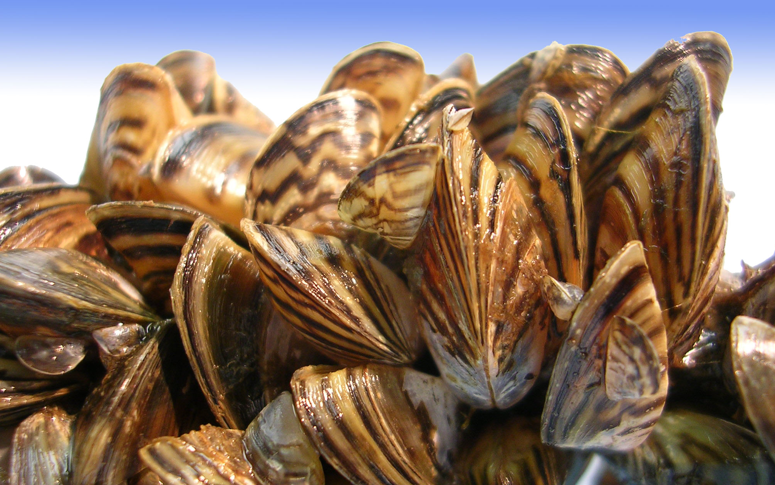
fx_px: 866
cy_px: 286
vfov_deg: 31.2
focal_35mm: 41
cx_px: 386
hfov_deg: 48.2
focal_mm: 5.8
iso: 50
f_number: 2.8
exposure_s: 1/12.4
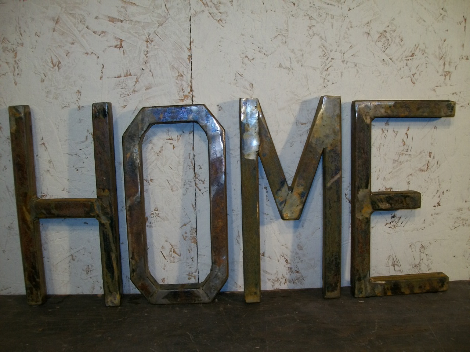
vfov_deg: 39.7
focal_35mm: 36
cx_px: 235
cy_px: 176
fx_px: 489
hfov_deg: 51.4
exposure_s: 1/30
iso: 80
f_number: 2.7
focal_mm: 6
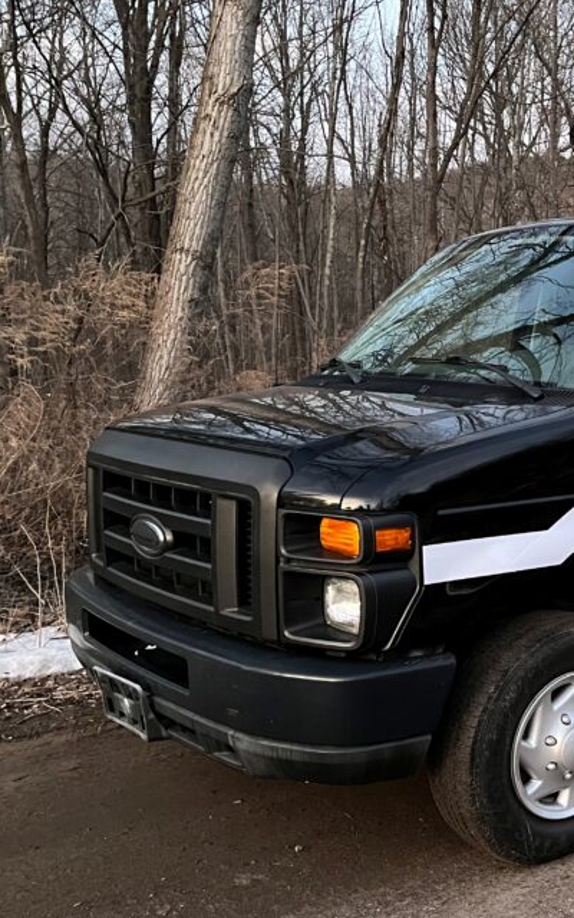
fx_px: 1895
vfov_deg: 27.2
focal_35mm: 76
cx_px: 640
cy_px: 470
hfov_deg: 16.7
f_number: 7.1
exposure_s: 1/640
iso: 400
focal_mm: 31
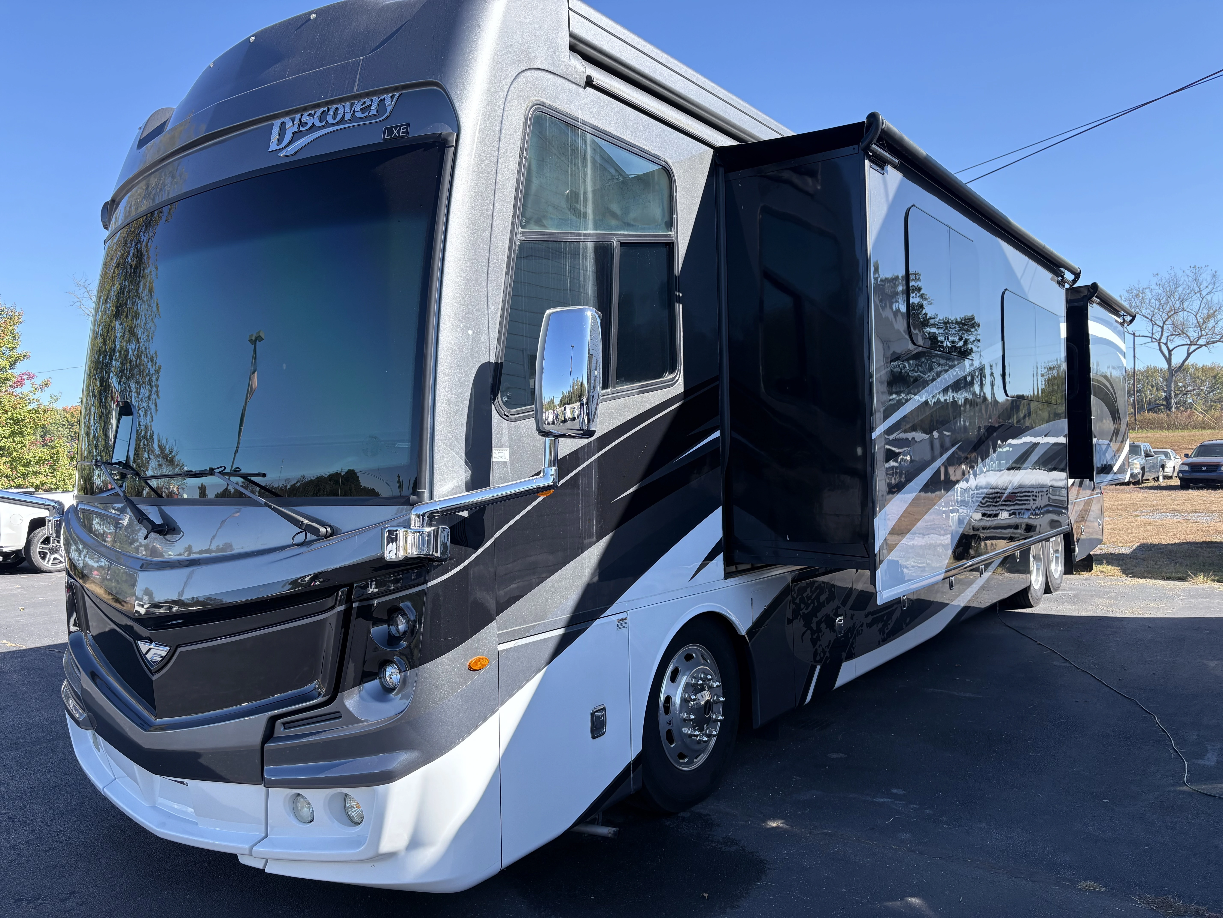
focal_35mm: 26
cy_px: 459
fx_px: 919
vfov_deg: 53.1
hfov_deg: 67.3
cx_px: 612
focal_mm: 5.96
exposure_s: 1/1135
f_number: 1.6
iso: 64
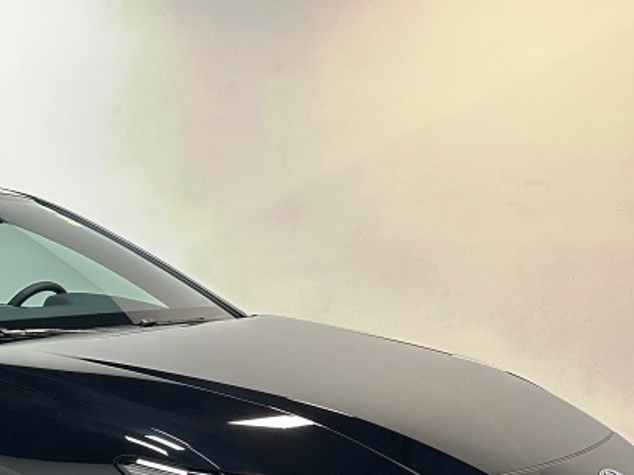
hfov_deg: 29.7
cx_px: 9
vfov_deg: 22.9
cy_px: 488
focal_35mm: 61
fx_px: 1117
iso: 250
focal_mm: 6.86
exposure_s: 1/60
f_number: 1.78
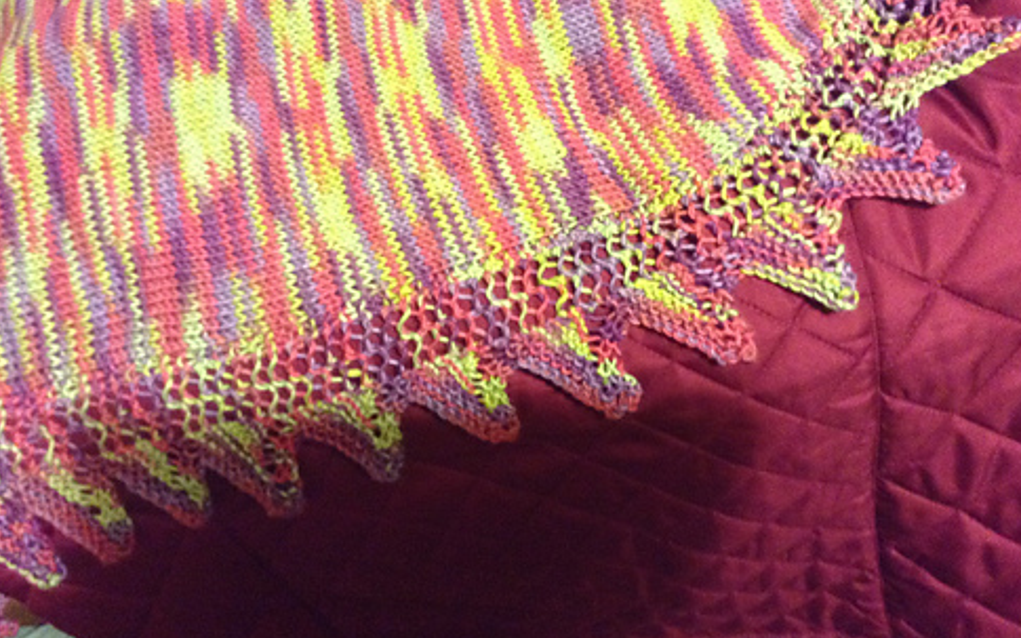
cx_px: 516
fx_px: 1002
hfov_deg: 54.0
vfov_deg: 35.3
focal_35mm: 36
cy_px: 283
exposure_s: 1/15
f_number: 2.4
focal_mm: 3.3
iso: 400
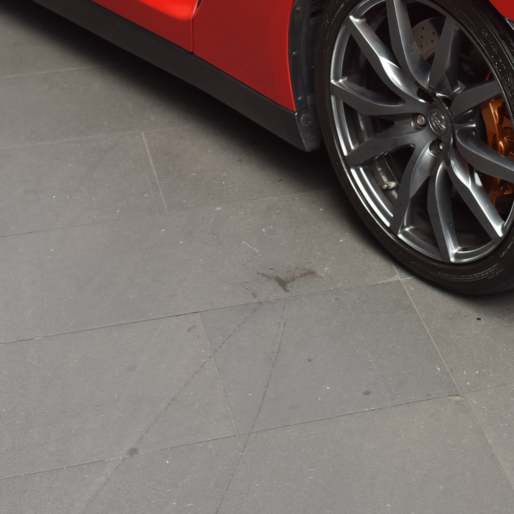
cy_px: -41
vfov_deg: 16.6
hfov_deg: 16.7
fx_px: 1714
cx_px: 514
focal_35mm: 102
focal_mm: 35
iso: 320
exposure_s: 1/500
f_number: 4
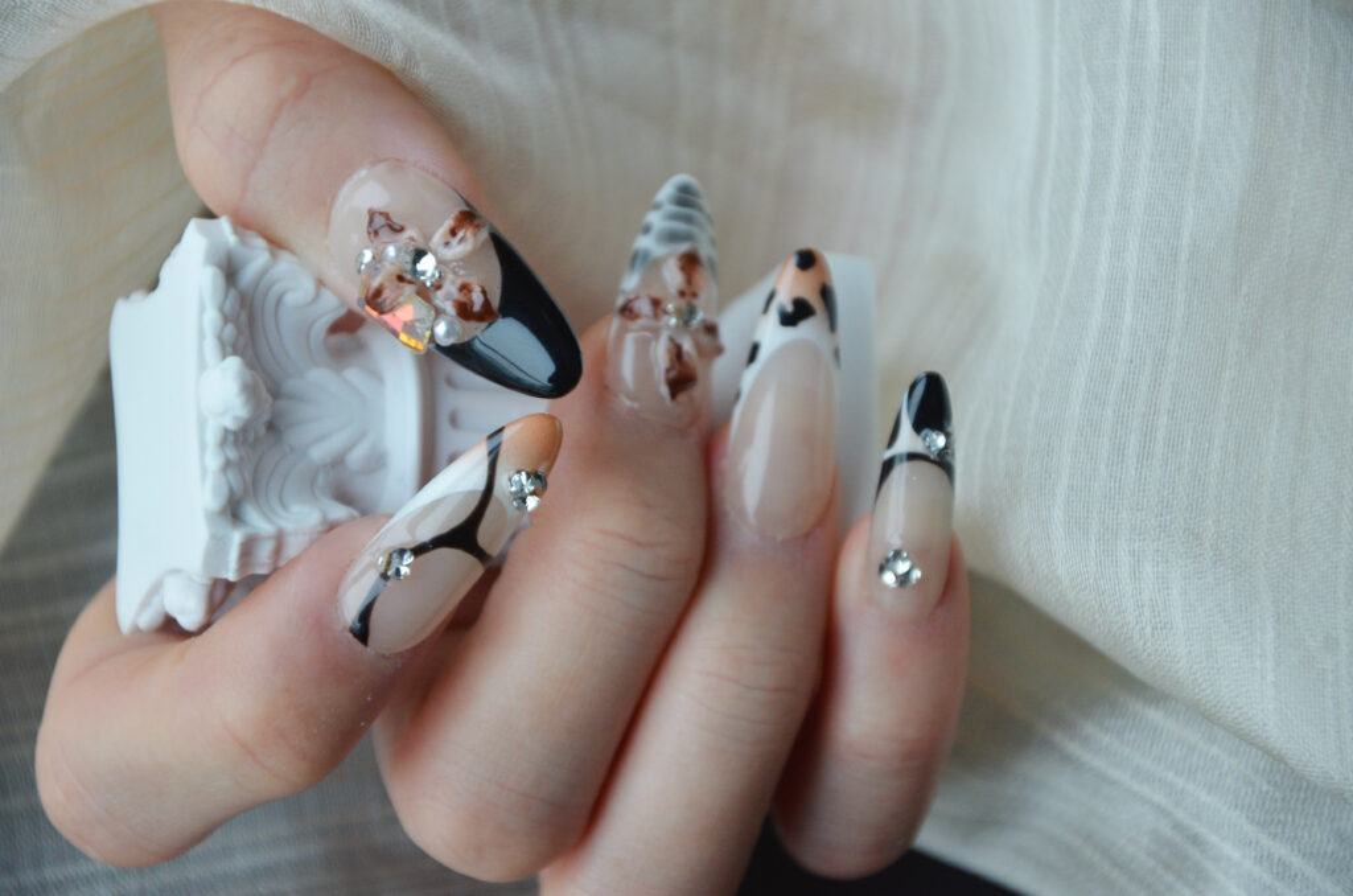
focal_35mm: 158
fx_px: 5906
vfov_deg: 8.7
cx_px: 676
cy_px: 448
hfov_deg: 13.1
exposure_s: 1/40
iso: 800
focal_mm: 105
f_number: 5.6
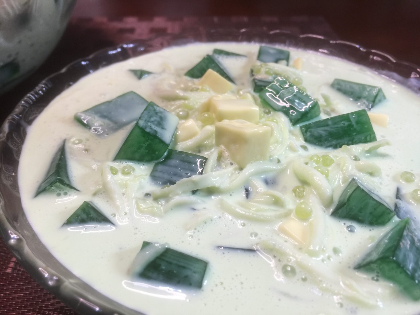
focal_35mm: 29
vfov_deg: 48.2
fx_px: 352
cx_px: 210
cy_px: 158
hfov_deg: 61.7
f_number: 2.2
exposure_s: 1/40
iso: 40
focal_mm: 4.15
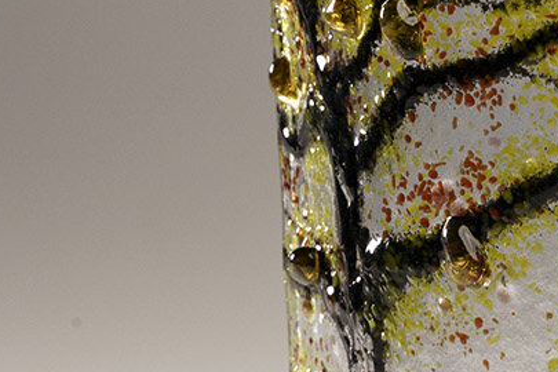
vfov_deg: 5.5
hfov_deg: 8.1
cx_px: 754
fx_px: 3859
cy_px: 493
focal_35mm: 249
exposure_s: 1/40
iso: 400
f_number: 16
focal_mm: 70
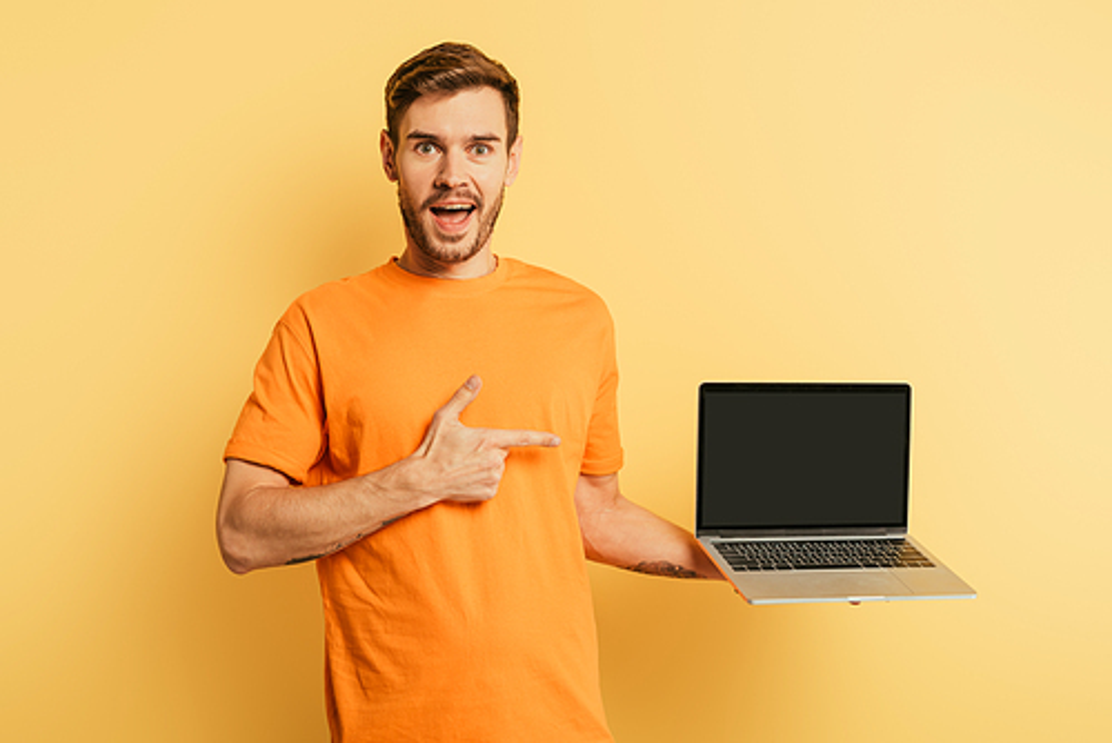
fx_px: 1545
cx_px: 556
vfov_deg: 27.0
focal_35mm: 50
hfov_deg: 39.6
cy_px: 372
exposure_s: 1/200
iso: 100
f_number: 5.6
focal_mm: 50
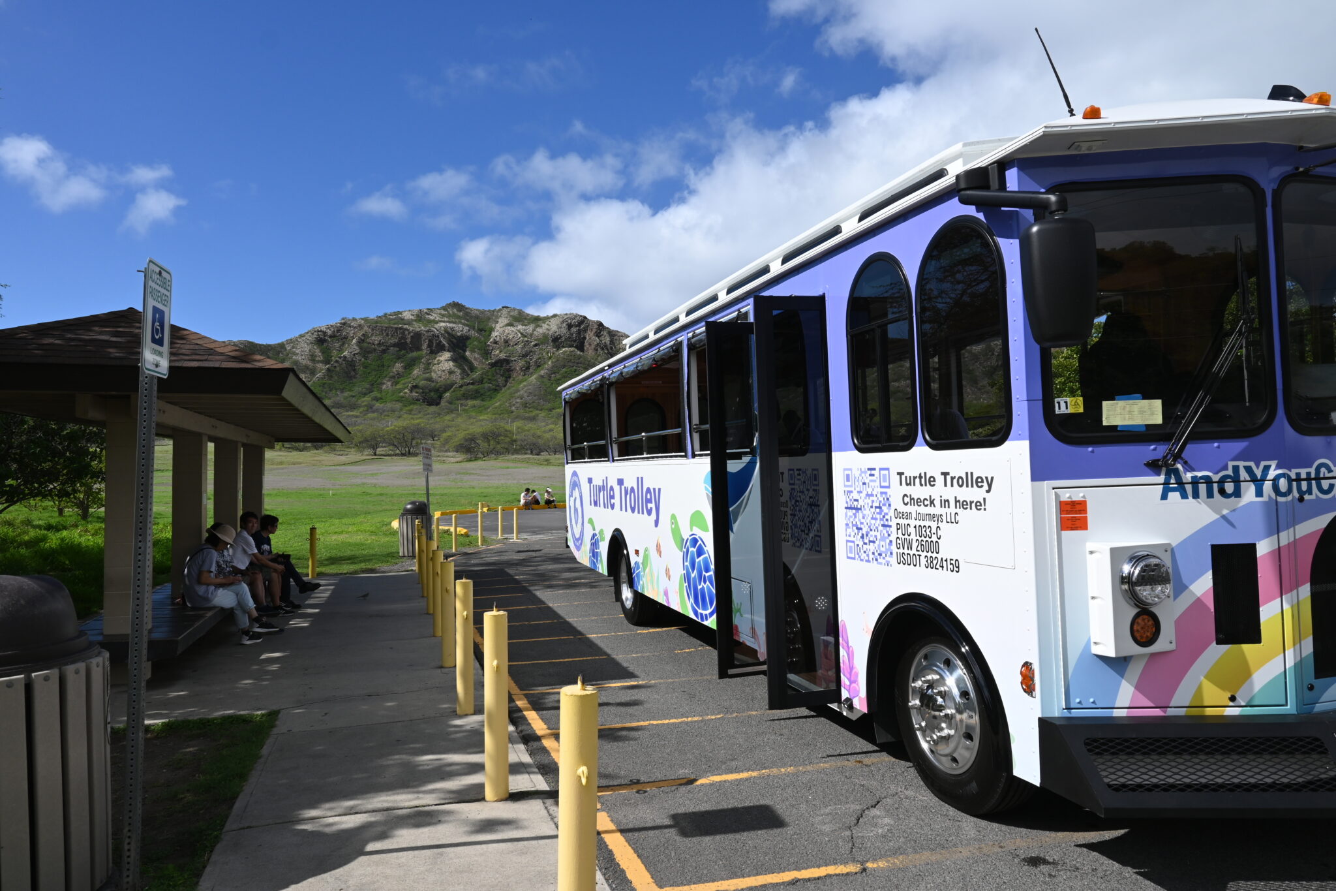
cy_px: 446
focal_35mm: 24
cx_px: 668
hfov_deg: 73.7
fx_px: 891
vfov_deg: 53.1
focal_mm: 16
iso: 100
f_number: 8
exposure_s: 1/500
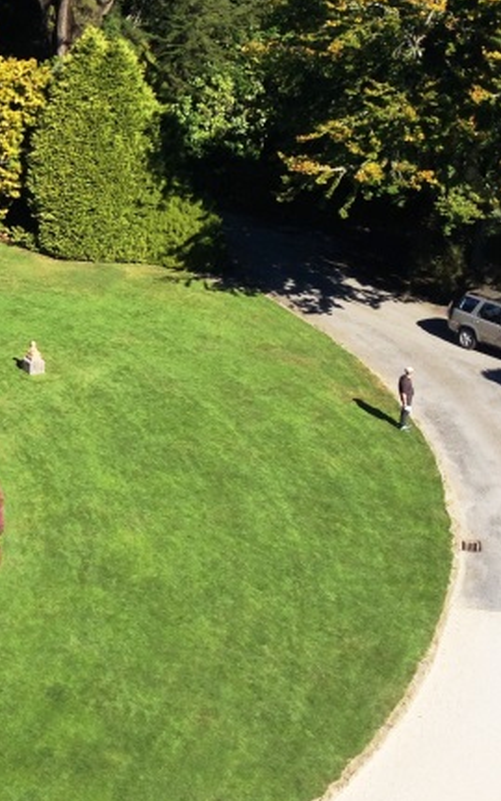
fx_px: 1922
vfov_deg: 23.2
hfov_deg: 14.3
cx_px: -134
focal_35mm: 88
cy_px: 145
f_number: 2.4
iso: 50
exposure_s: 1/1200
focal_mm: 4.28
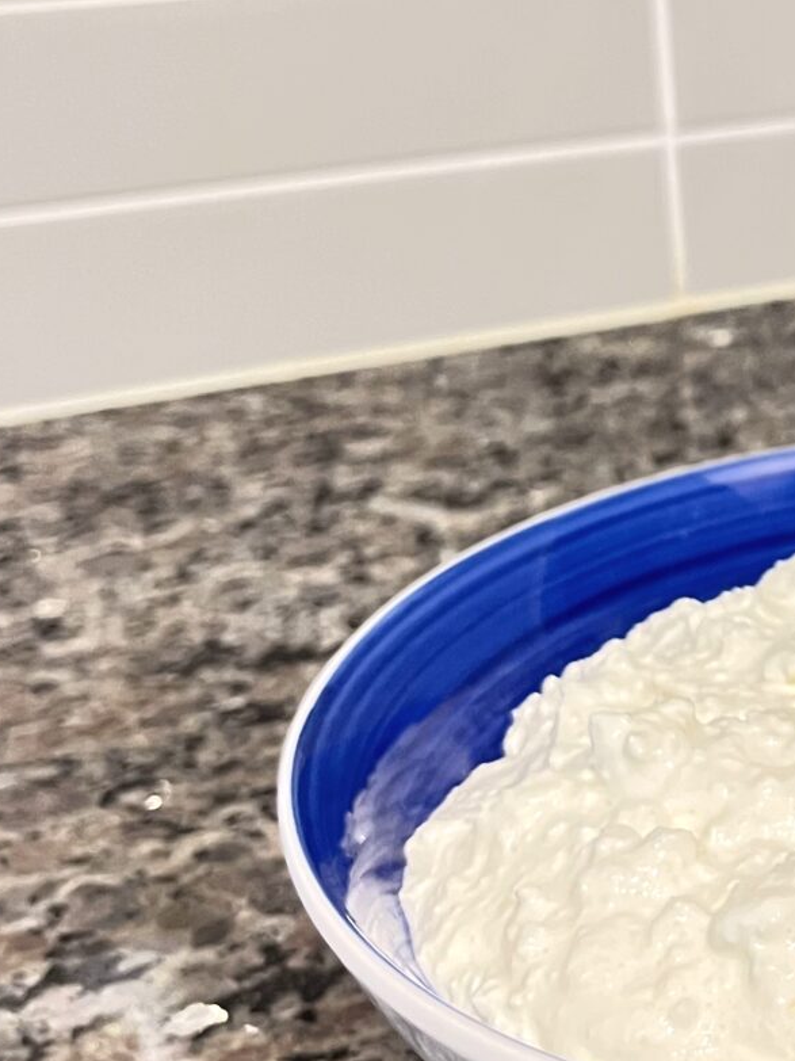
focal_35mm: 68
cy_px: 378
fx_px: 2083
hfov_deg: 19.9
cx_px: 1021
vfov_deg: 28.4
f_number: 1.6
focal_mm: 5.1
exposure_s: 1/60
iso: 400
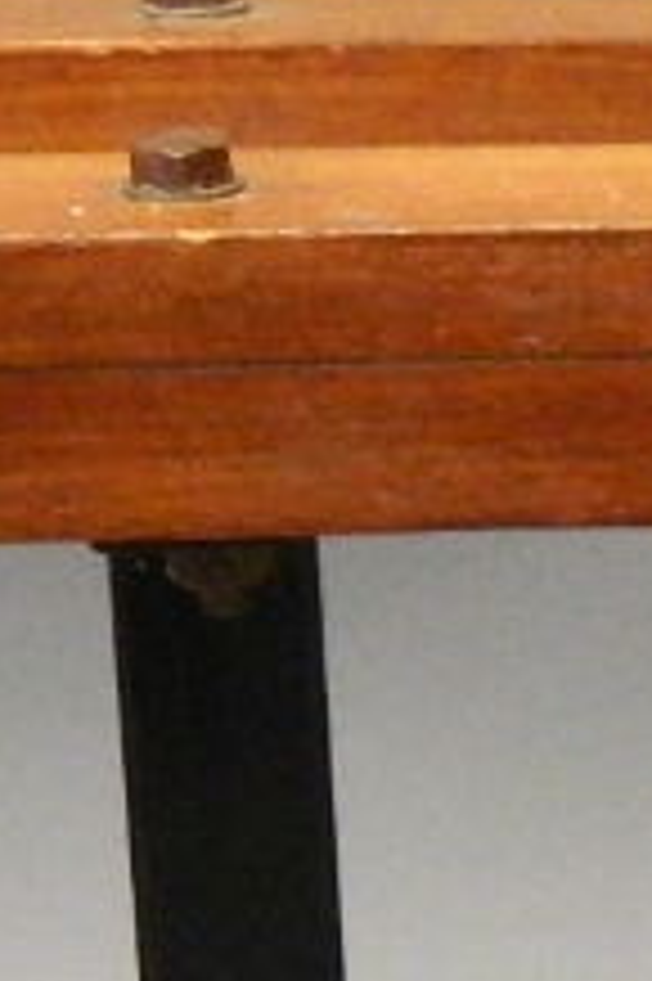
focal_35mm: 287
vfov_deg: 7.0
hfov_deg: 4.6
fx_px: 7809
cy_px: 1629
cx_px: 1646
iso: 400
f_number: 3.6
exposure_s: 1/13
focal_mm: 8.4
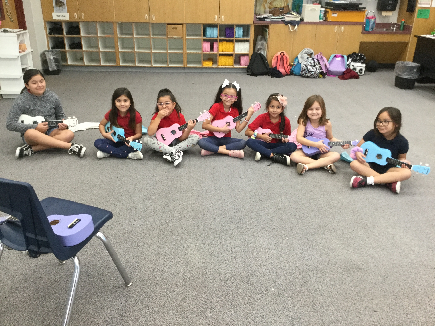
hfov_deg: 58.4
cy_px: 163
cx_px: 218
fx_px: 390
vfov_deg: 45.4
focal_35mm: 31
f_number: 2.4
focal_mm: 3.3
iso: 125
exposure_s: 1/30
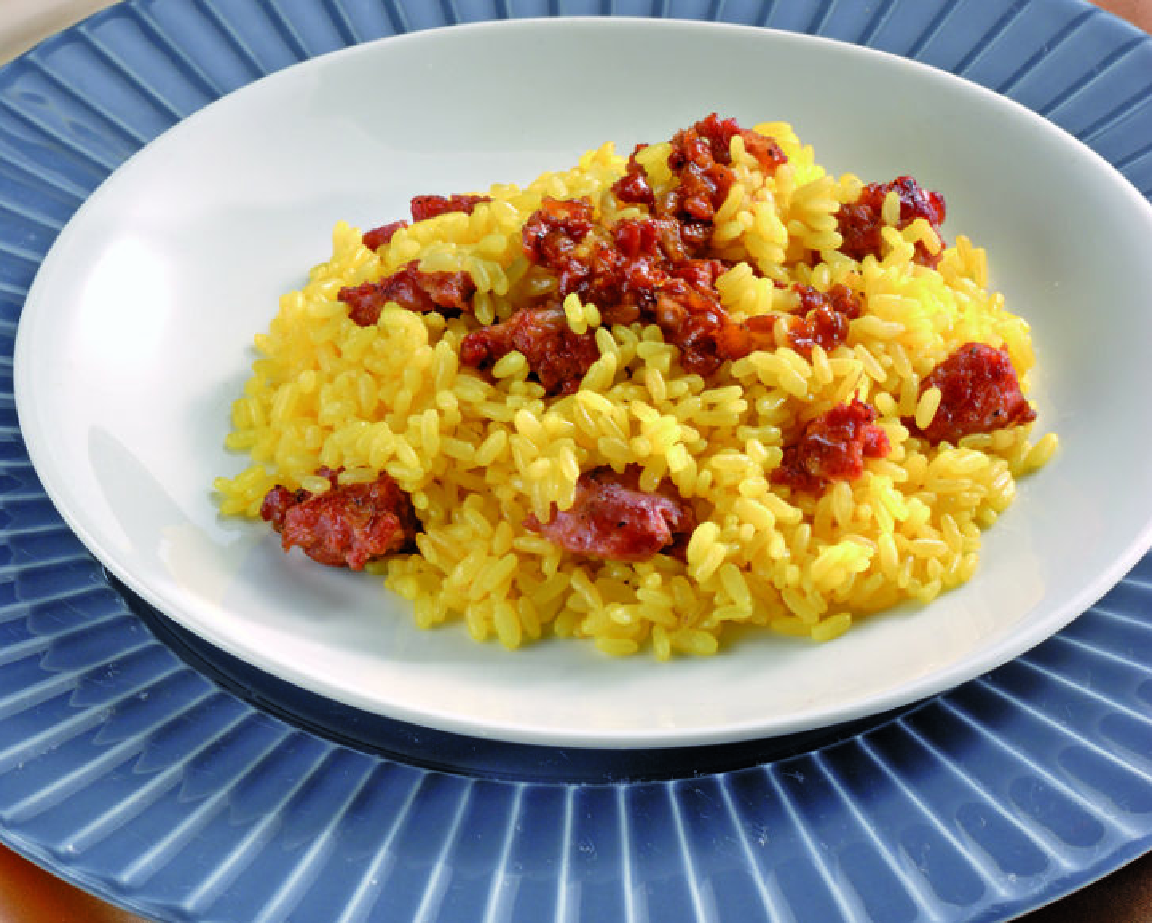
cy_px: 303
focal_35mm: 180
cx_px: 577
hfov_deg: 10.7
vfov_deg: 8.6
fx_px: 6129
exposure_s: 1/160
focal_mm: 85
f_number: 16
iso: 100
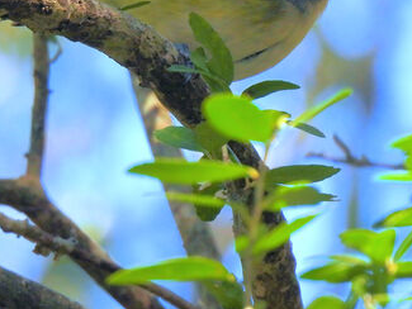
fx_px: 18764
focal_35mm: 1576
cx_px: 313
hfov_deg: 1.3
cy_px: 28
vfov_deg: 0.9
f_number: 5.6
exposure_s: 1/250
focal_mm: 143
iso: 220
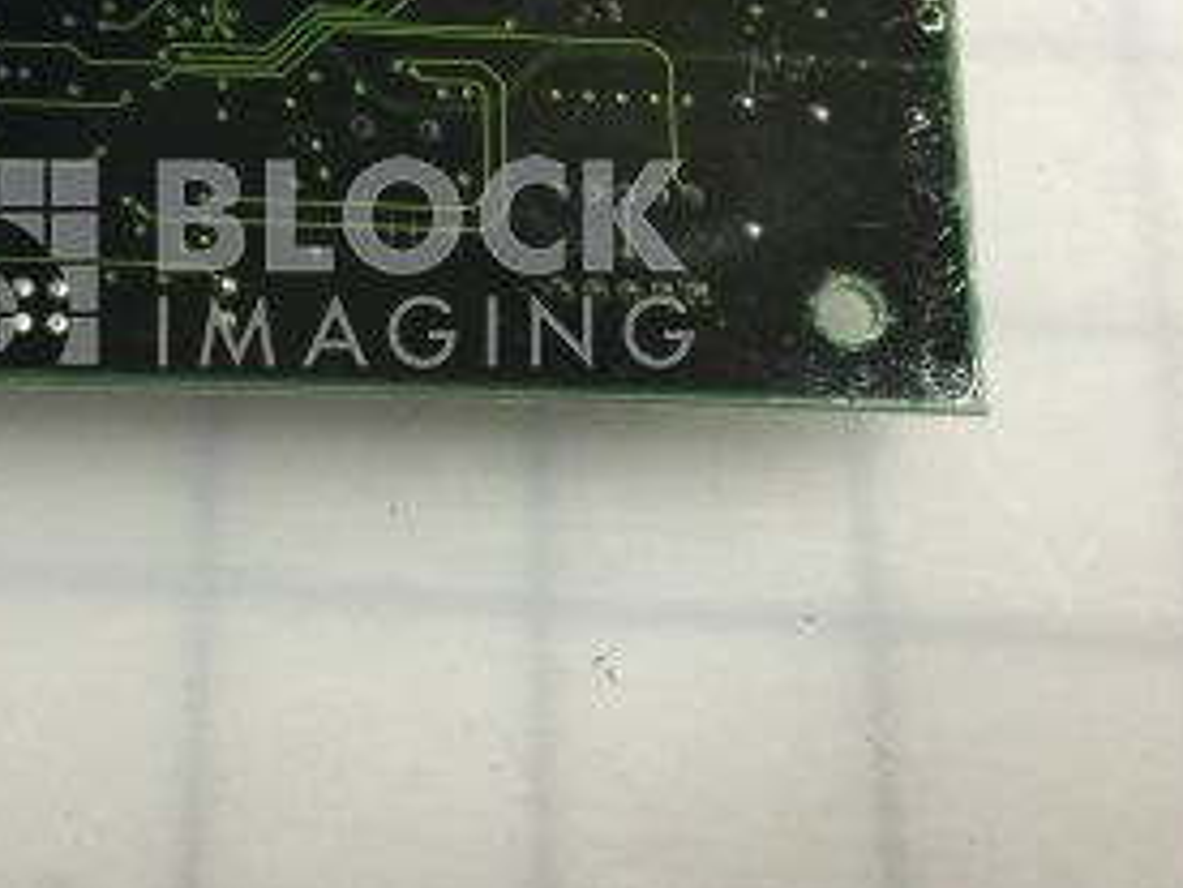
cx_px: 266
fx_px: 2153
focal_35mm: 63
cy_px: 266
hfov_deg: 30.1
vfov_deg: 23.1
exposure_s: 1/15
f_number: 2.2
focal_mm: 4.15
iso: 64
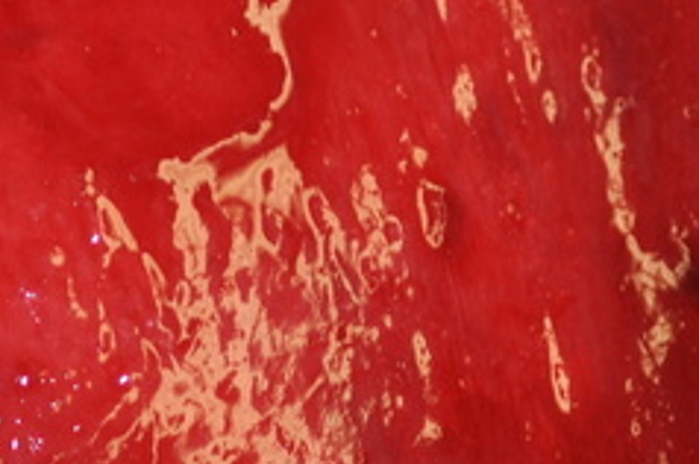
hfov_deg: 5.0
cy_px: 336
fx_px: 8027
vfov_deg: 3.3
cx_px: -244
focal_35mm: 414
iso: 200
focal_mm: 50
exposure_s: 1/60
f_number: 5.6
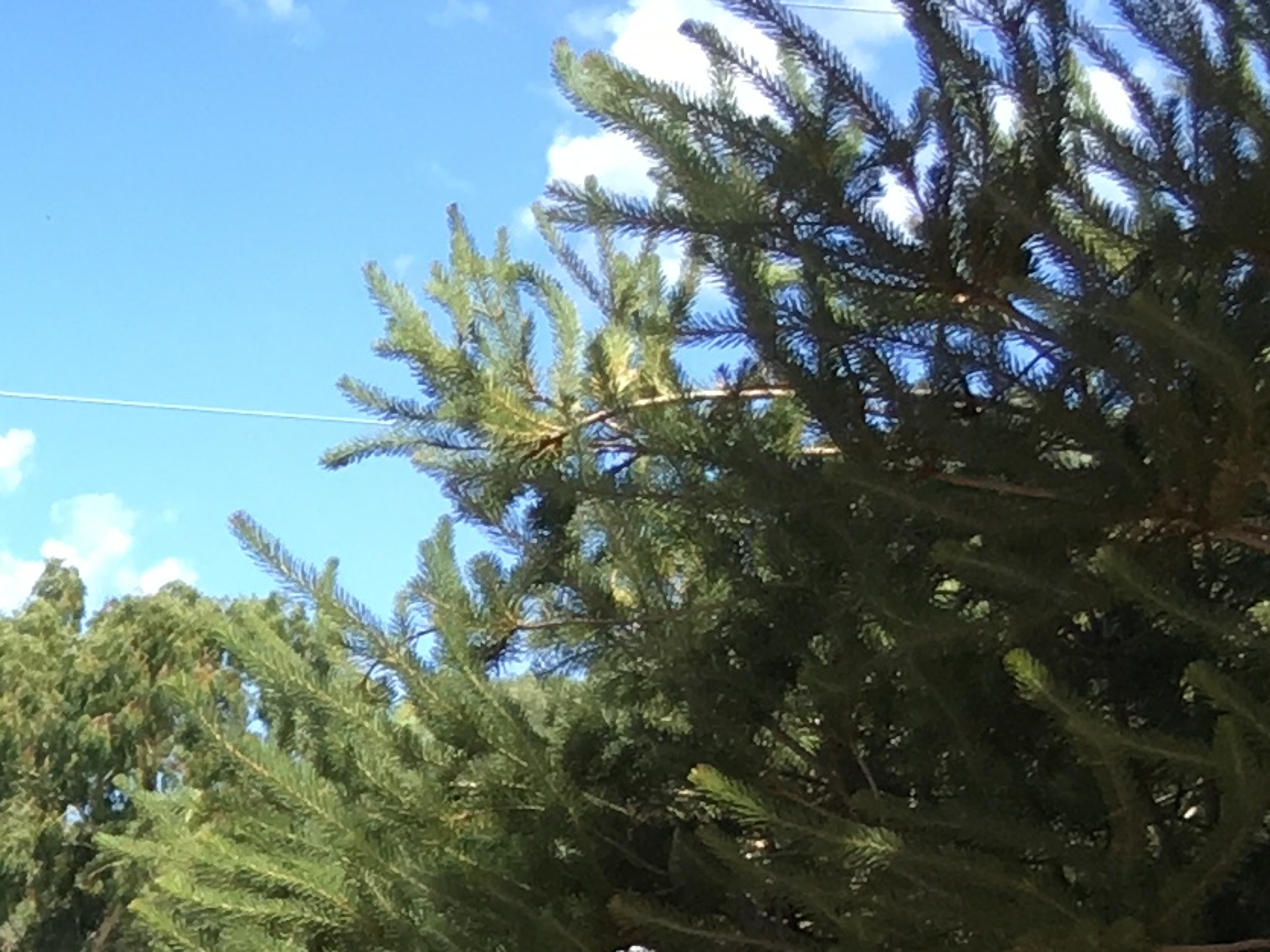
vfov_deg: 10.1
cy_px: 1671
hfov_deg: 12.3
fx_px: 5136
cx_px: -1343
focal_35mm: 140
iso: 25
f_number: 2.2
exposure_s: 1/569
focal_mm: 4.15
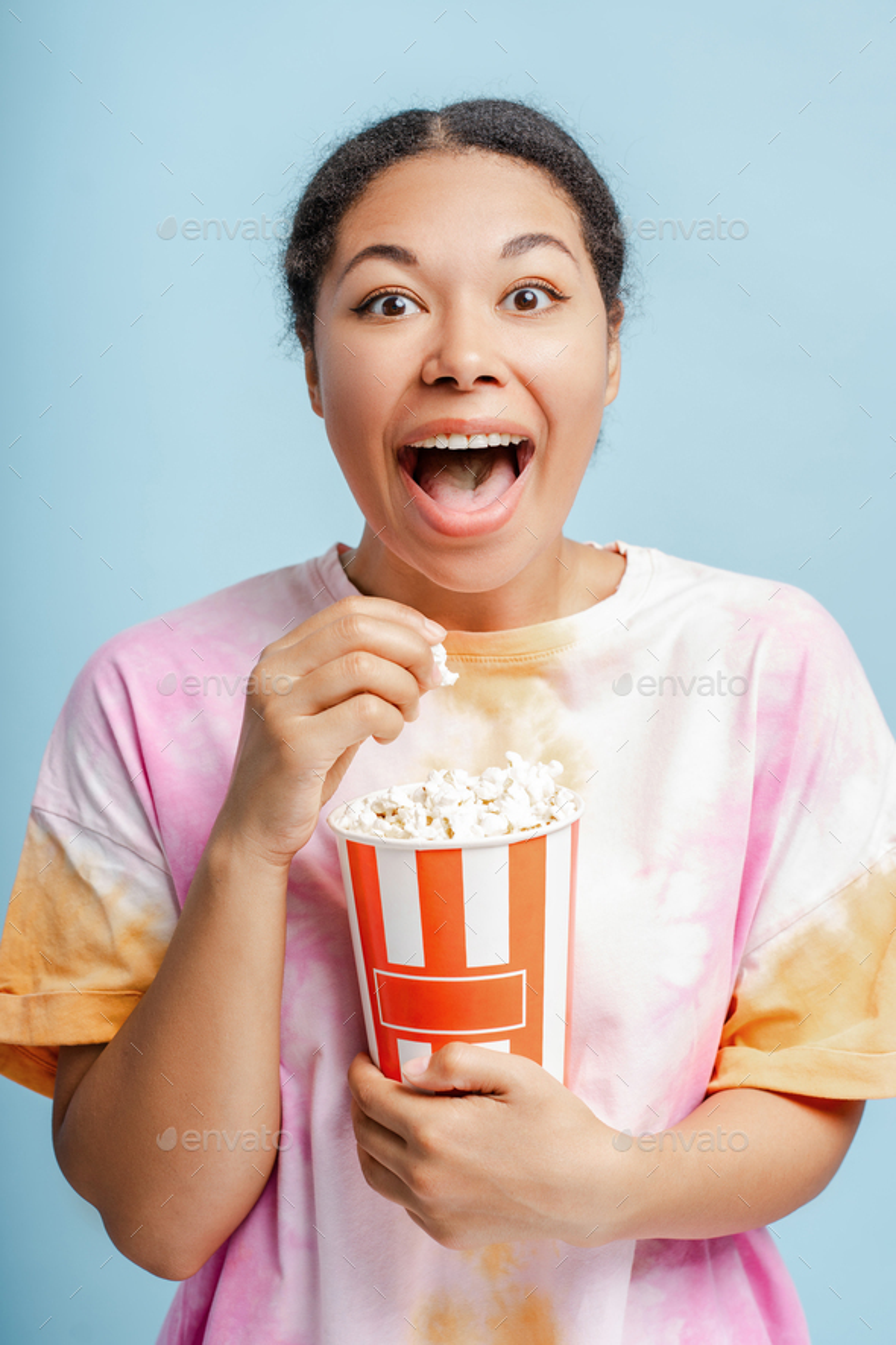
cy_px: 672
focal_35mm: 85
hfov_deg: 16.1
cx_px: 448
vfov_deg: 23.9
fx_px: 3173
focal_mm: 85
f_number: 5
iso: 80
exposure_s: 1/250
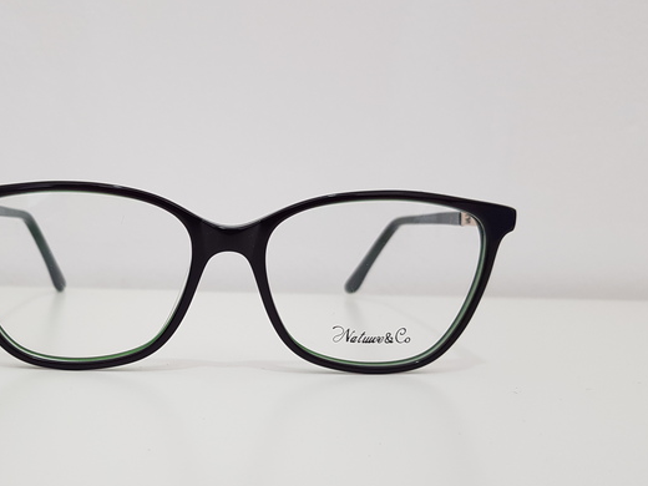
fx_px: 749
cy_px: 310
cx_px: 227
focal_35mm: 40
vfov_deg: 35.7
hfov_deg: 46.2
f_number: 1.7
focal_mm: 4.2
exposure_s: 1/50
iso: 100
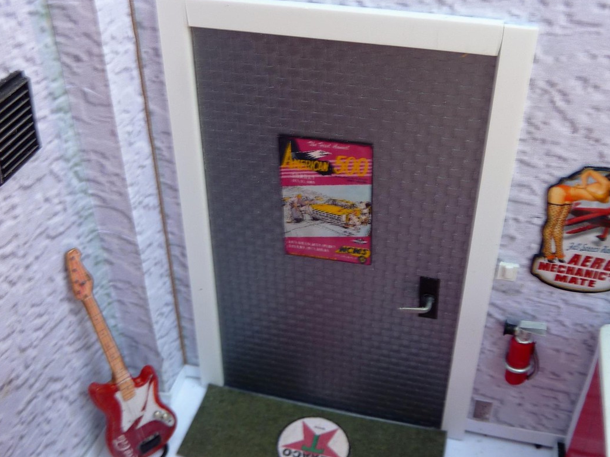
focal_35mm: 39
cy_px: 197
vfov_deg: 36.8
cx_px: 304
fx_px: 687
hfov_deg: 47.9
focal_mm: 4.7
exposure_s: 1/40
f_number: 3.4
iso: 80
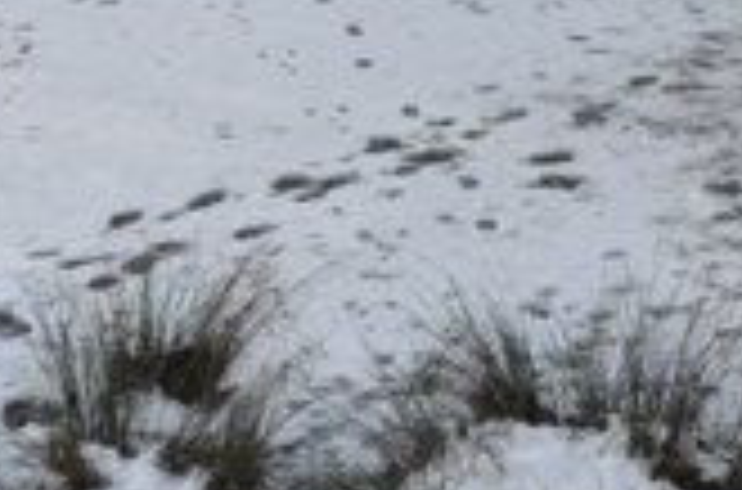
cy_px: -234
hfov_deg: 14.3
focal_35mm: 144
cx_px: 274
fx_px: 2955
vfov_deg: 9.2
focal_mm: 27
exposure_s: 1/100
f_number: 11
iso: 320
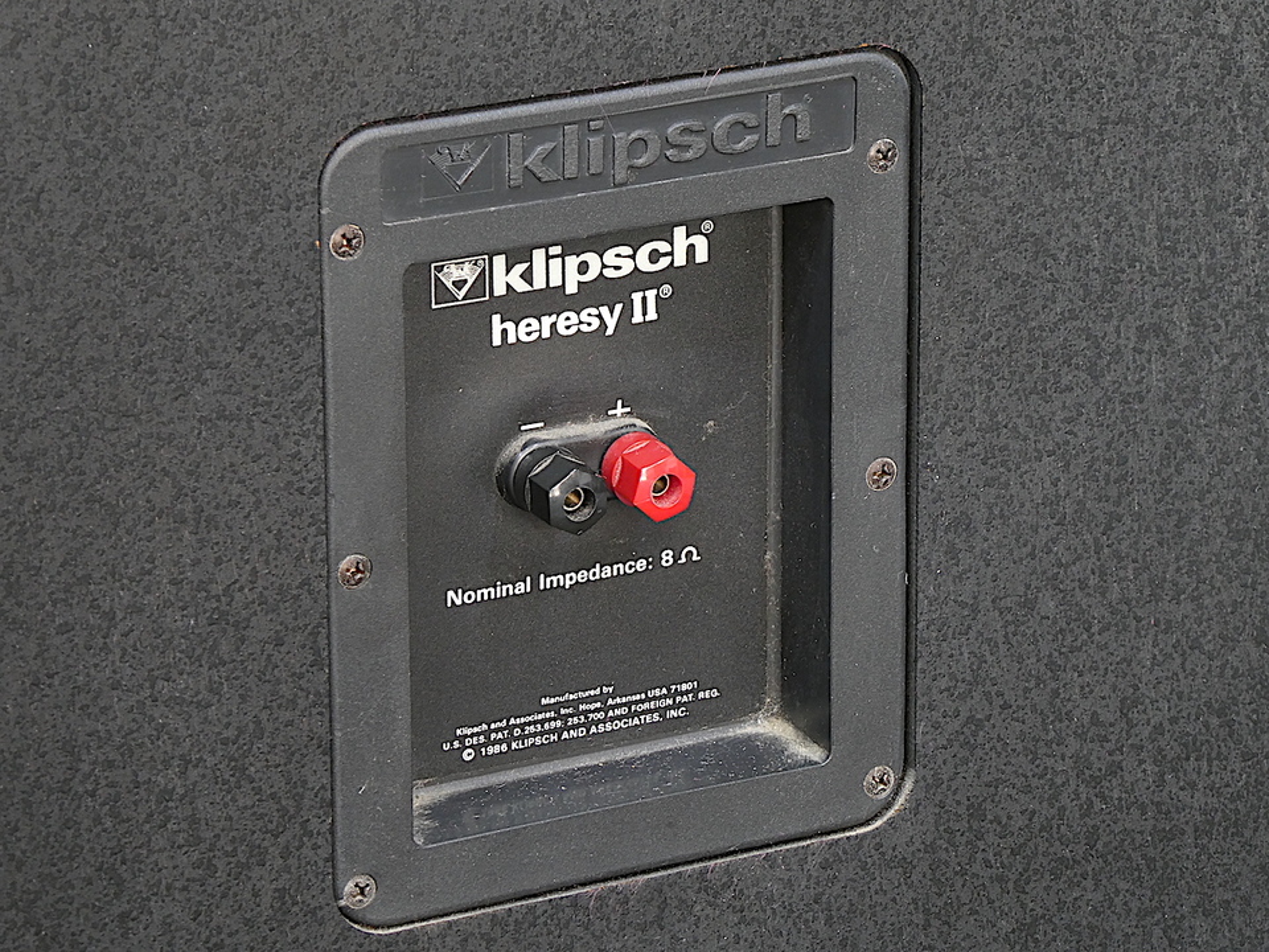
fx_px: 6305
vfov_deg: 8.6
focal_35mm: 172
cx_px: 634
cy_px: 476
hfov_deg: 11.5
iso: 200
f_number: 5.6
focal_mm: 30.9
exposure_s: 1/1.6
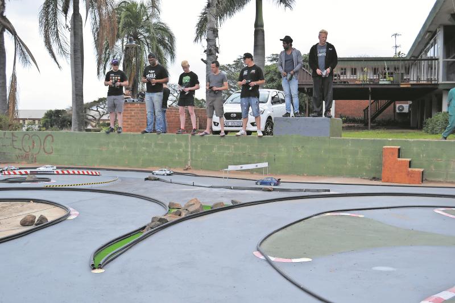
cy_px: 152
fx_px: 531
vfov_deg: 31.9
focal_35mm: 42
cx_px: 228
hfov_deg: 46.4
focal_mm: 28
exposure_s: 1/160
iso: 100
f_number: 6.3
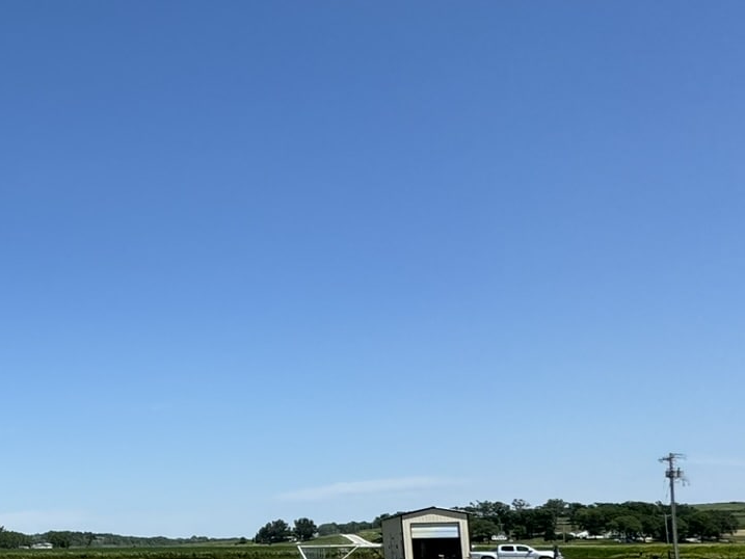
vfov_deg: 34.3
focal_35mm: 40
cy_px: 482
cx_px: -285
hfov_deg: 31.8
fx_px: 861
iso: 50
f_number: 2.2
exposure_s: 1/2584
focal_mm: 2.22
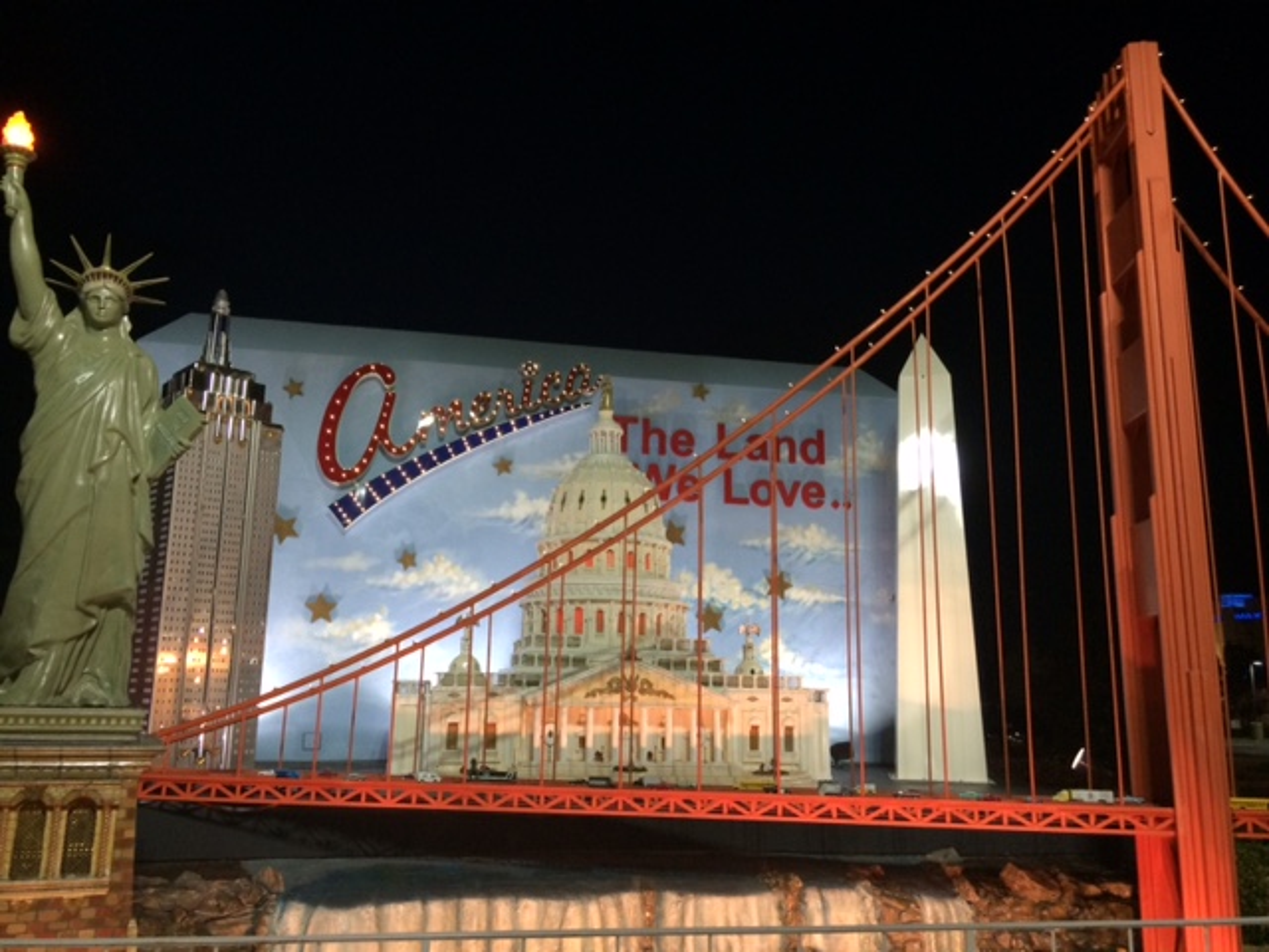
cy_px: 476
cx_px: 634
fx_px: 1063
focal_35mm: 29
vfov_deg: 48.2
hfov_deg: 61.7
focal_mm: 4.15
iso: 160
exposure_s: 1/30
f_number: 2.2
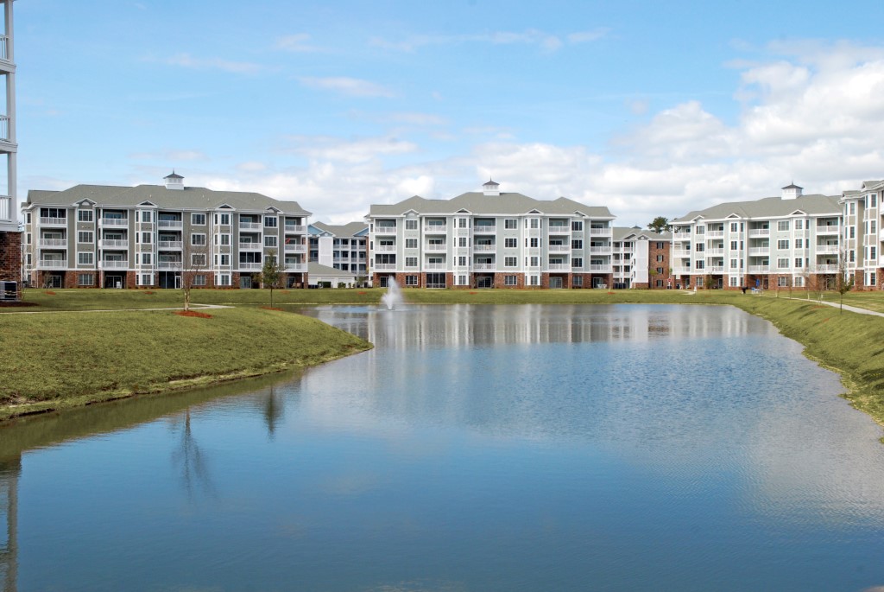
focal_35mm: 40
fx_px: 995
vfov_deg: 33.1
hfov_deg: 47.9
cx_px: 442
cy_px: 296
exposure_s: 1/320
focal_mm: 27
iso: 400
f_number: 11
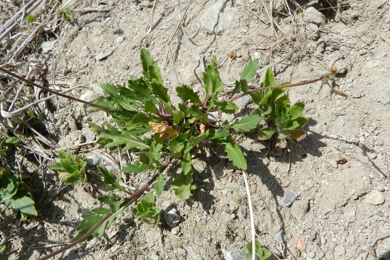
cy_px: 133
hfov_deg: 55.8
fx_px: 368
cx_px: 191
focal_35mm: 34
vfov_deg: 38.9
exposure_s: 1/1000
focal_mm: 5.6
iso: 160
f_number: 4
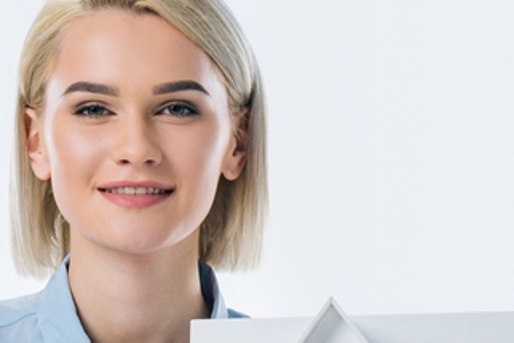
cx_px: -105
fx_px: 4771
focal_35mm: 334
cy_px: 377
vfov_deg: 4.1
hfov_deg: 6.1
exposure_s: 1/200
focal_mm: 105
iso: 100
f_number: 13
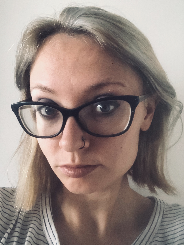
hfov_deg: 44.2
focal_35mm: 32
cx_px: 92
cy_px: 122
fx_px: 227
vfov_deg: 56.8
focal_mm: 2.87
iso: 320
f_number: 2.2
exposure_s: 1/30
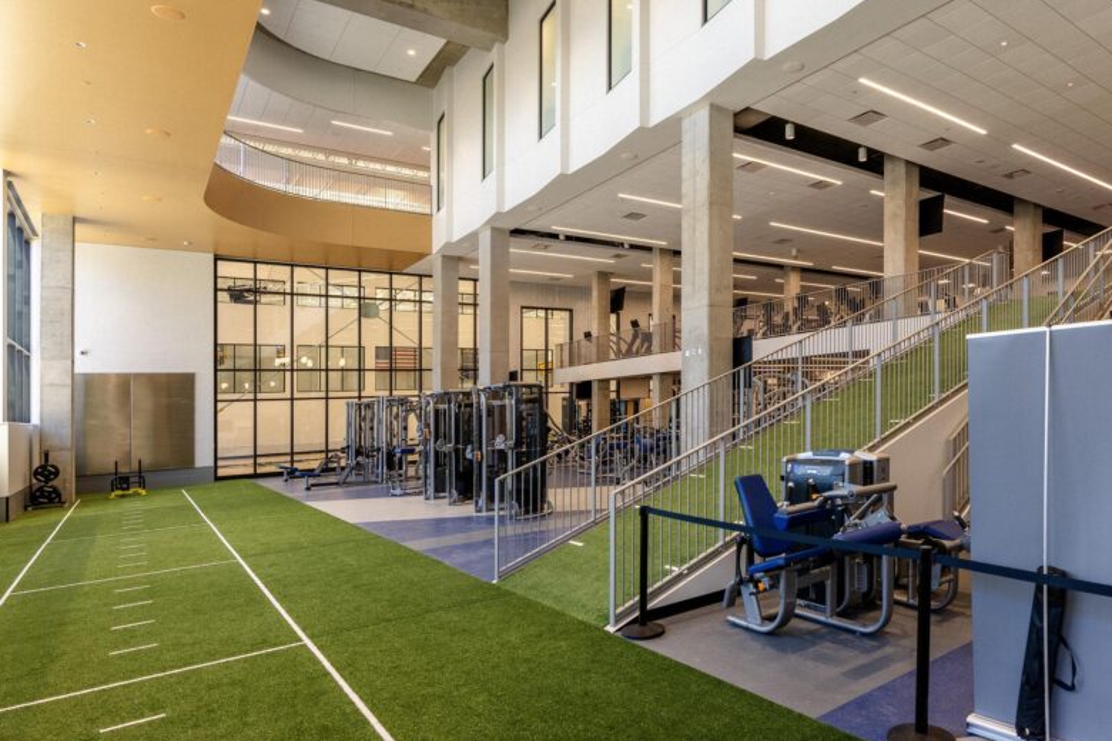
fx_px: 649
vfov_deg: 59.3
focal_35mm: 21
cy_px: 324
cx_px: 686
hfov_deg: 79.9
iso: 400
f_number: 4
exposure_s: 1/60
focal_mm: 16
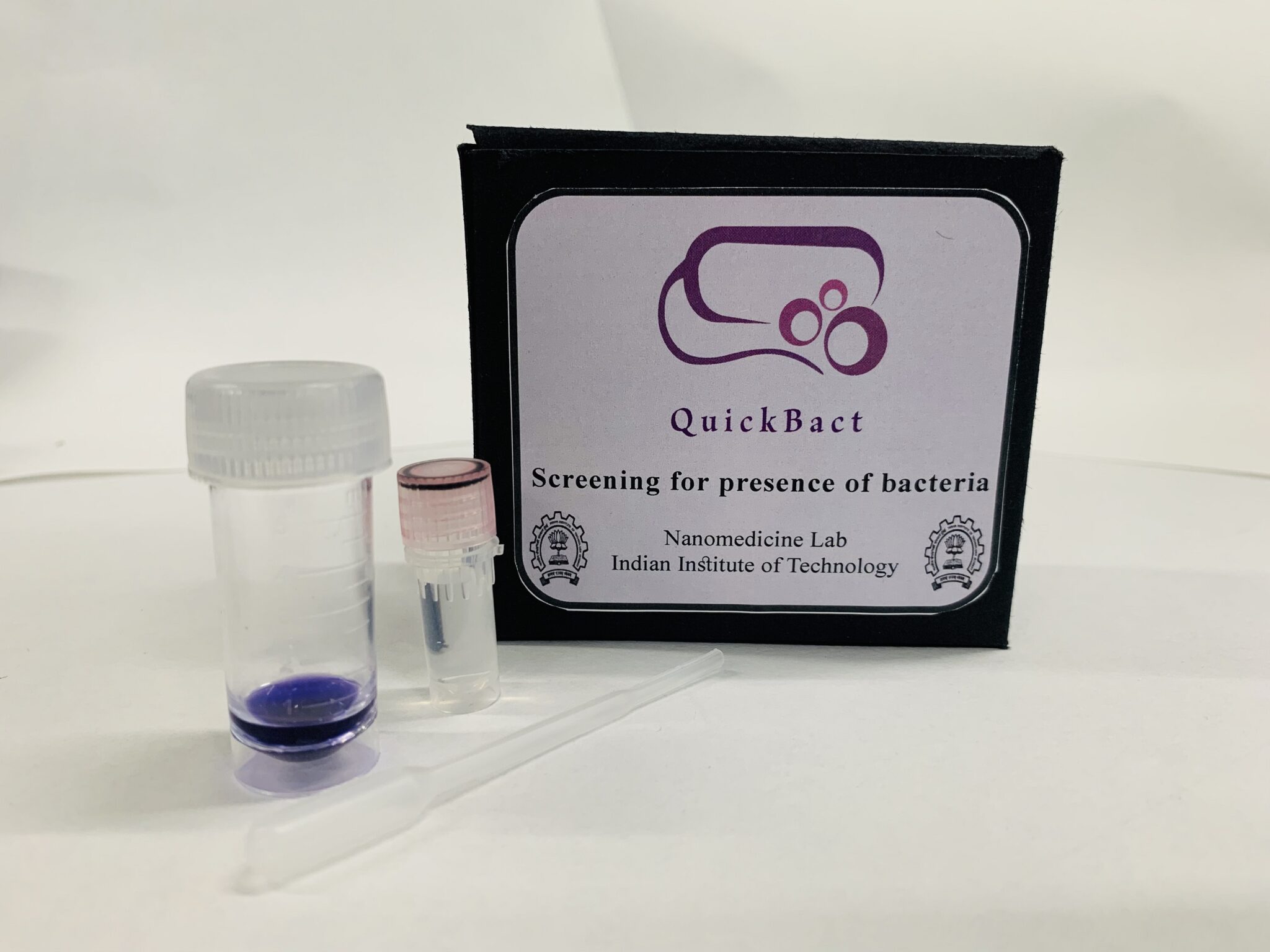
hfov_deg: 67.3
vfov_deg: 53.1
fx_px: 954
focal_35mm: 26
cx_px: 635
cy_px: 476
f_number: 1.8
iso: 80
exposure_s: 1/50
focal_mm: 4.25
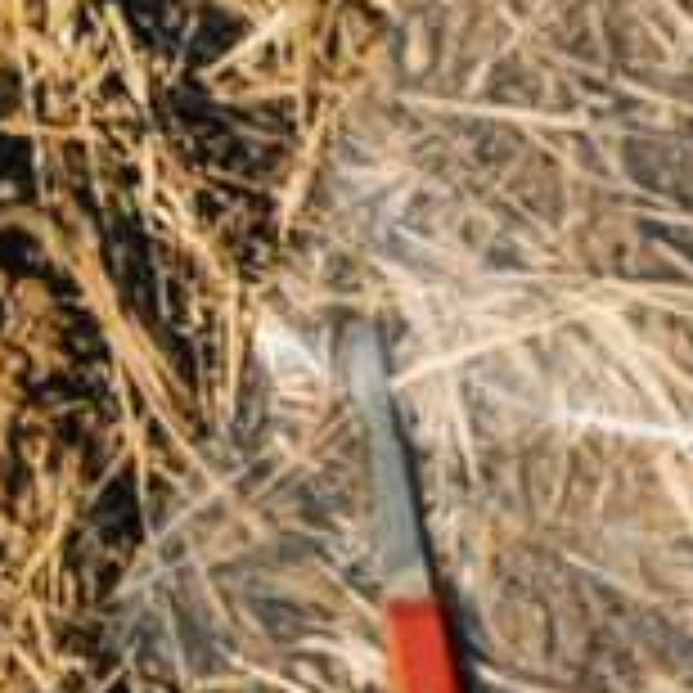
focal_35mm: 171
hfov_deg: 10.2
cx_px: 94
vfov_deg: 9.4
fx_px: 3873
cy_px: -826
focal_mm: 35
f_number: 4.5
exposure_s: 1/250
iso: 64
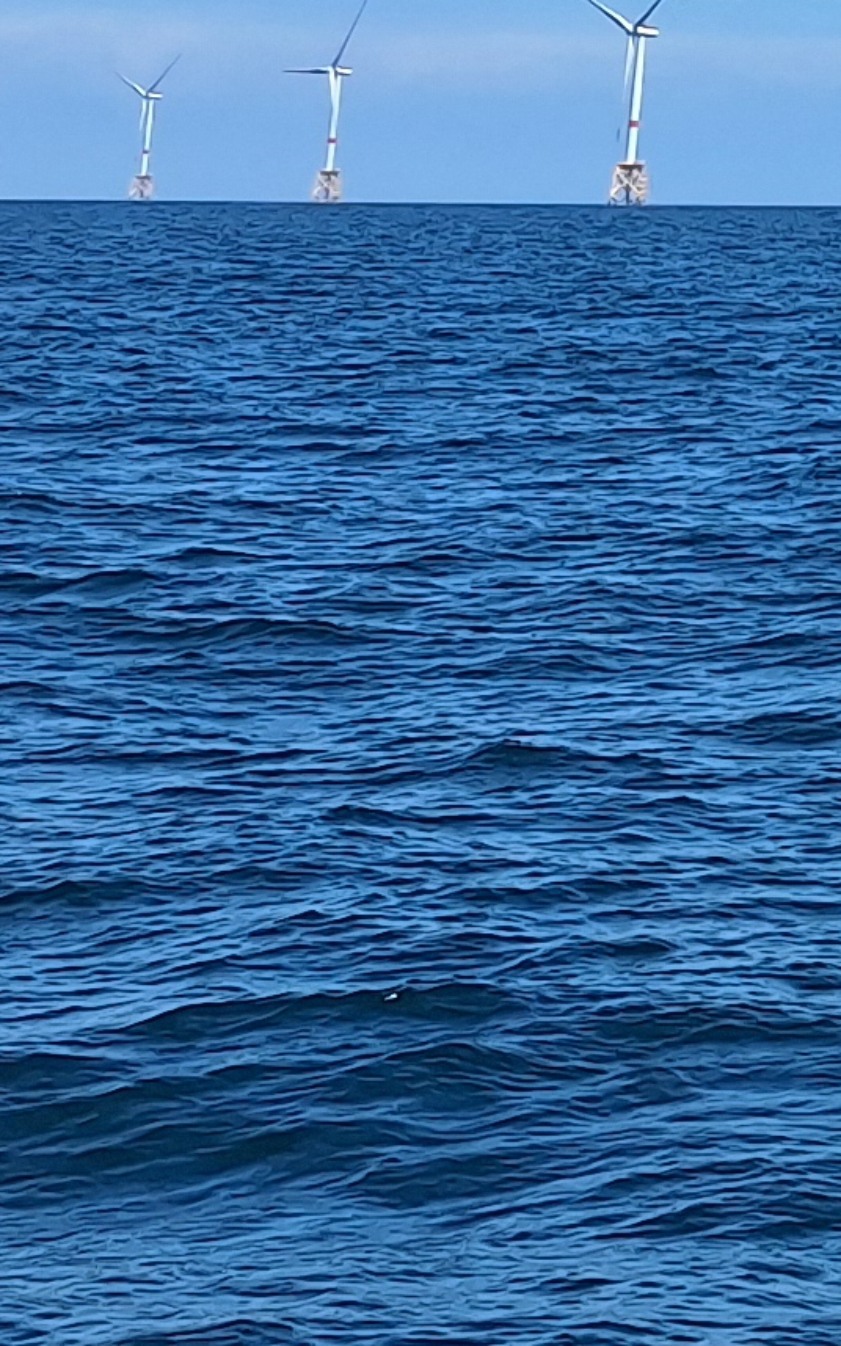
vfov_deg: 16.7
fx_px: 4255
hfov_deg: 8.2
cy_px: -543
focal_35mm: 116
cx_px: 3055
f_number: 1.8
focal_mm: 5.54
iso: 40
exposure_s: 1/2105
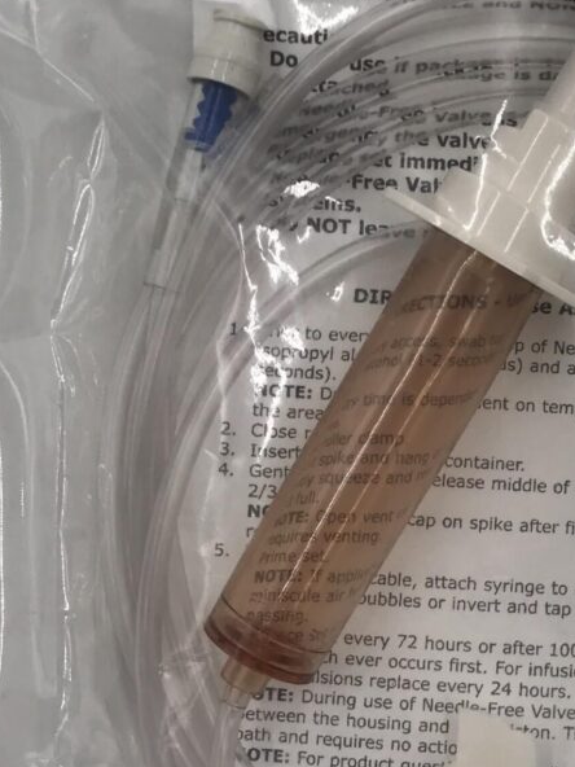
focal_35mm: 63
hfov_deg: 22.5
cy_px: 398
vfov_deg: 30.7
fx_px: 1395
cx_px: 553
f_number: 1.8
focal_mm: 3.99
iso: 25
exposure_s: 1/120
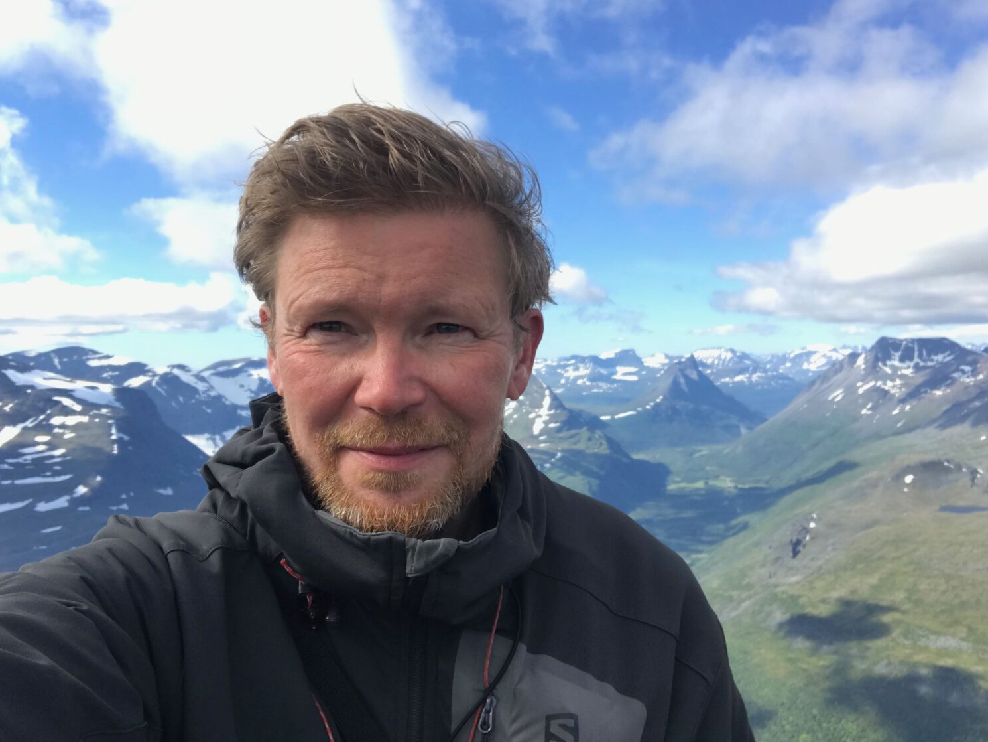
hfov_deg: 55.3
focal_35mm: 33
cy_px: 367
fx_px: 942
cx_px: 494
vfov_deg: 43.0
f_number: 2.2
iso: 25
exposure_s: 1/606
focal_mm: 2.87
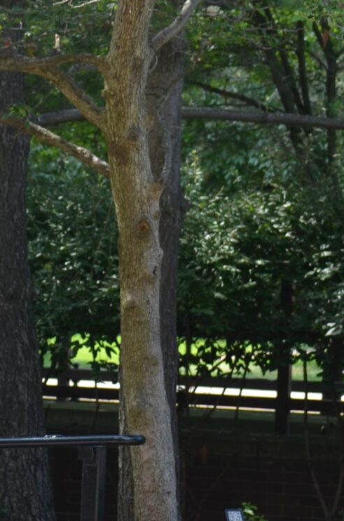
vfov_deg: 7.2
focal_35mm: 285
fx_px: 4102
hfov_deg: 4.8
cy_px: -138
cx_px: 123
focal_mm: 55
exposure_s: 1/200
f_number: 4
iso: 100
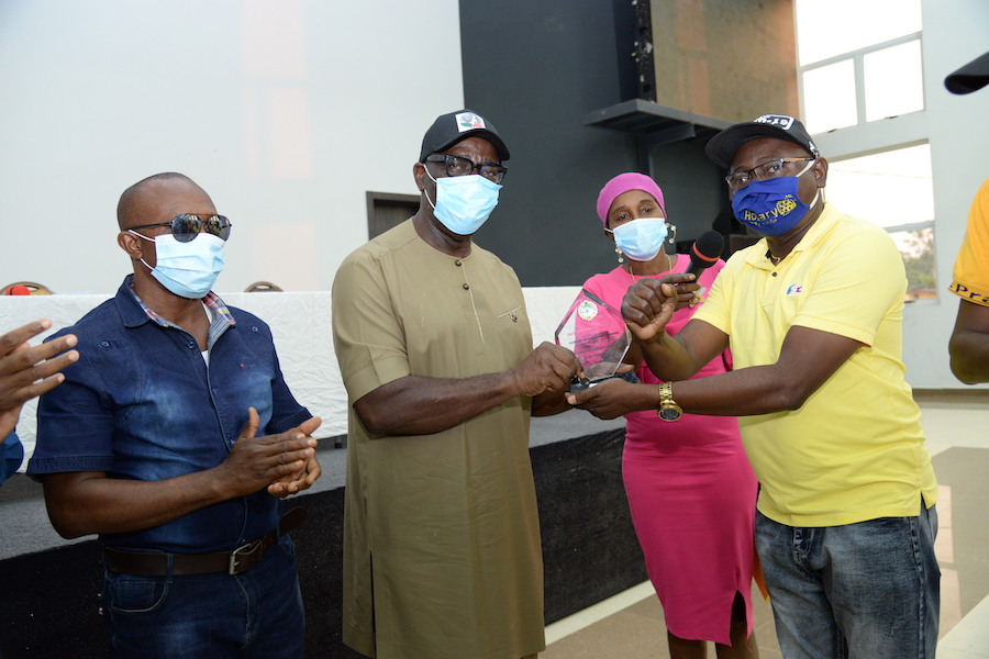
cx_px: 494
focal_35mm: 30
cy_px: 330
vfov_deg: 43.6
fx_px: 824
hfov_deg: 61.9
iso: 2000
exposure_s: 1/80
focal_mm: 30
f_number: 4
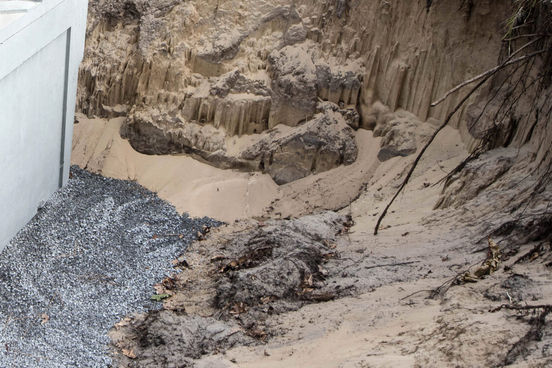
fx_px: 844
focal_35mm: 55
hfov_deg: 33.3
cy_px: 26
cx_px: 6
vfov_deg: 23.9
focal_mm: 24
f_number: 7.1
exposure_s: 1/125
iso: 125
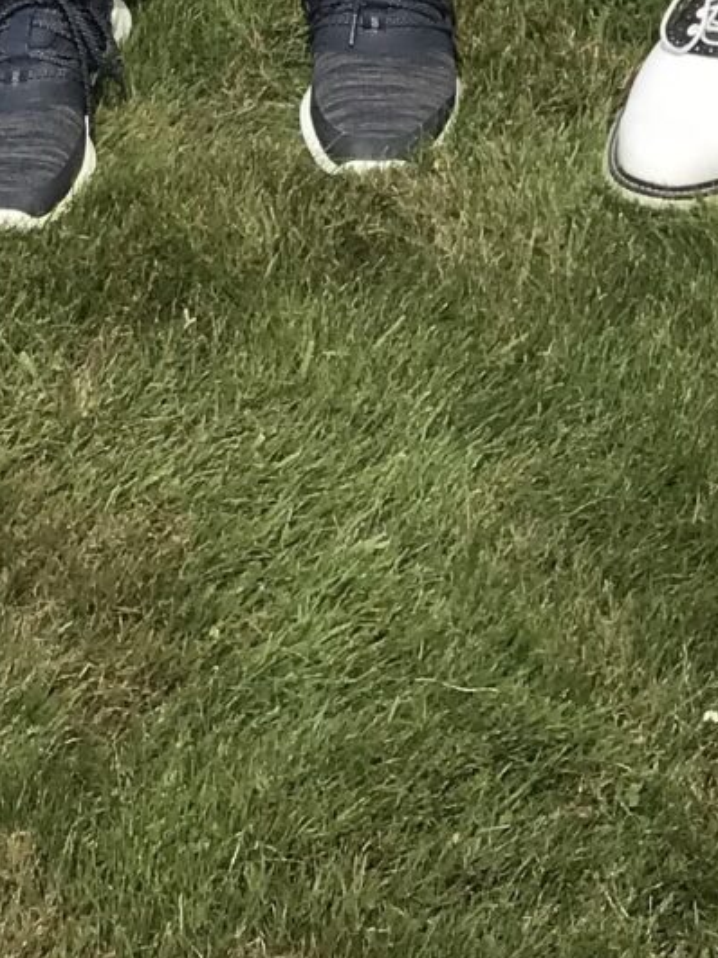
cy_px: -1276
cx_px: 415
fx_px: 3735
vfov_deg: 12.0
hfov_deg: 11.0
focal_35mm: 135
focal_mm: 3.99
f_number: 1.8
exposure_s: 1/3690
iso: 20
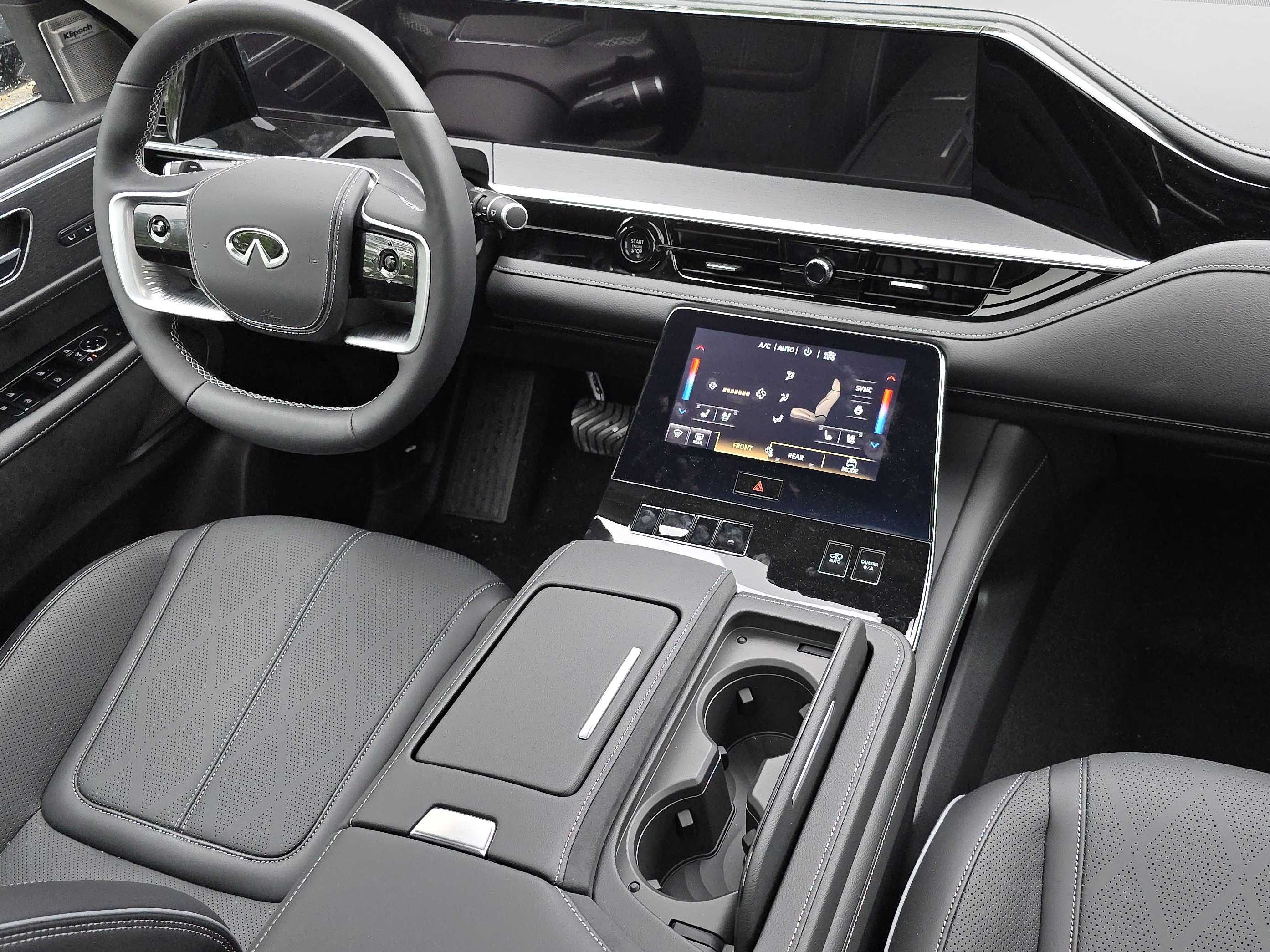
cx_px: 766
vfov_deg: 42.9
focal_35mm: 33
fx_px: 1211
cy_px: 443
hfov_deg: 54.9
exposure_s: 1/180
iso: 200
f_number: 1.7
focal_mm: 6.3
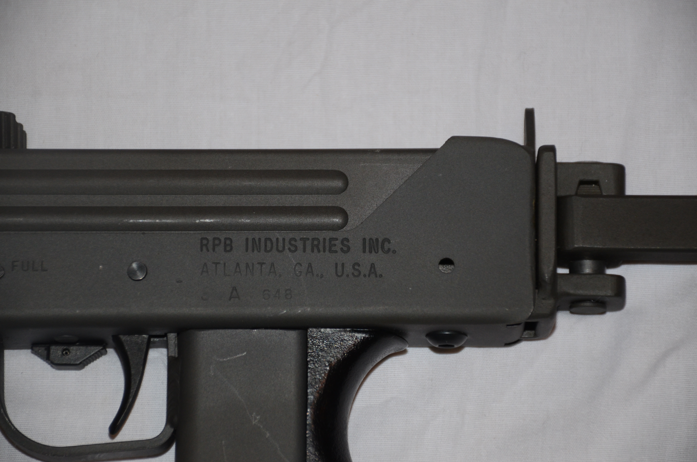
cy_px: 231
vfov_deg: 6.5
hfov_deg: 9.8
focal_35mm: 210
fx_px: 4057
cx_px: 348
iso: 500
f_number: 5.6
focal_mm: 140
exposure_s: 1/60
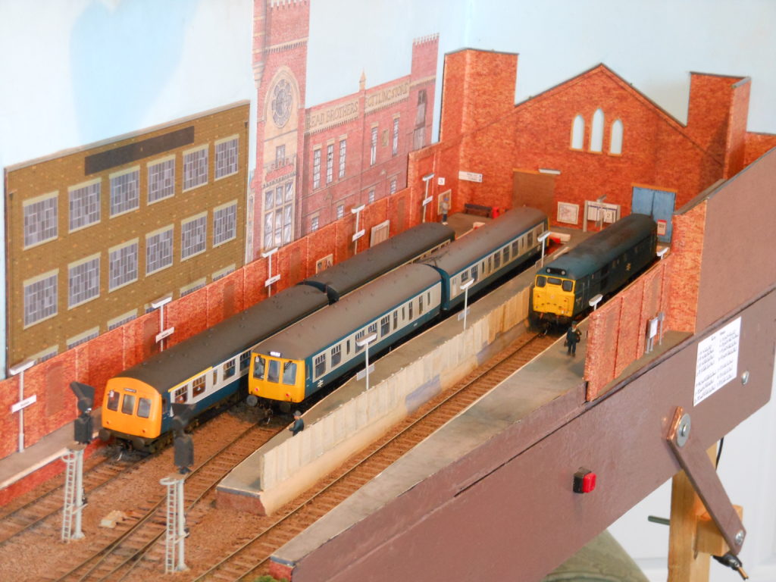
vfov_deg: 19.4
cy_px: 291
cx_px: 388
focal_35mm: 76
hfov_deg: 25.7
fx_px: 1704
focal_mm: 13.6
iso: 400
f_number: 4.4
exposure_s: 1/13
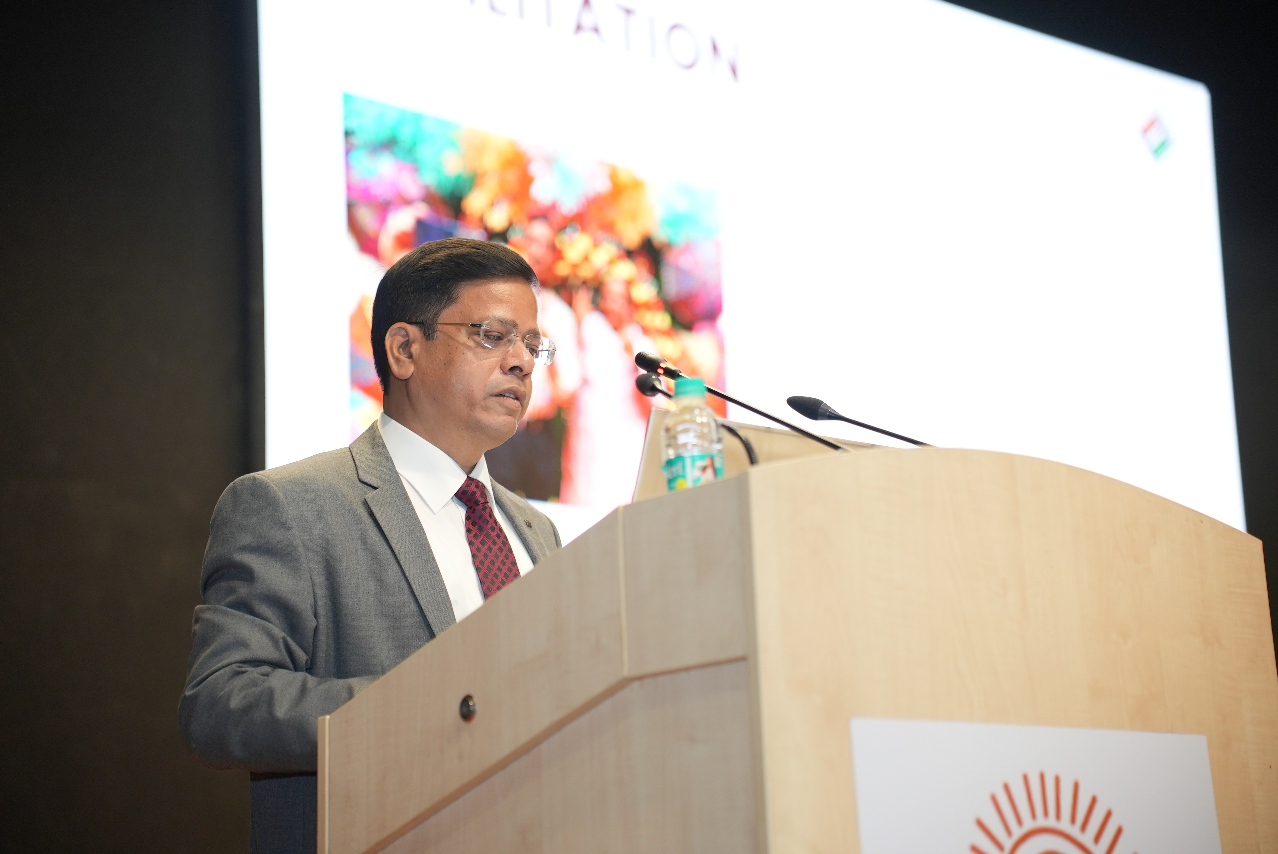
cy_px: 427
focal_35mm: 75
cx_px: 639
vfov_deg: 18.2
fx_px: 2664
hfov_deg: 27.0
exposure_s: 1/125
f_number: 2.8
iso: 1000
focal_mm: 75
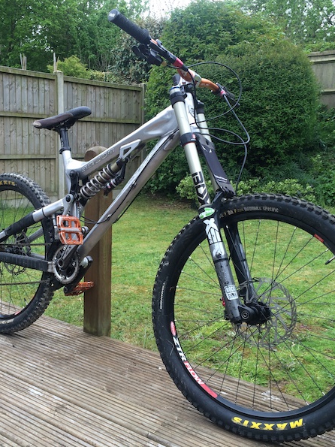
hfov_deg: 36.6
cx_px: 127
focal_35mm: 39
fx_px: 503
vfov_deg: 47.9
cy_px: 222
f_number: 2.2
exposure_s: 1/167
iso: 32
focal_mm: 4.15
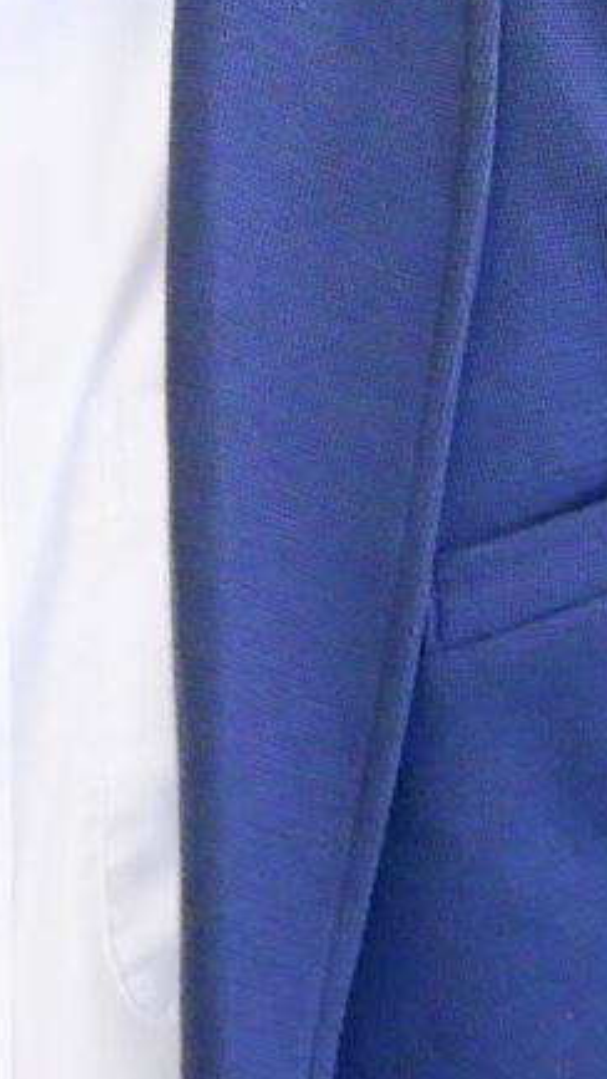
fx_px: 5296
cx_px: 853
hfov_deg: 6.5
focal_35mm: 185
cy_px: -12
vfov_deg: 11.5
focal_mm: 18
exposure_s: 1/60
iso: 1000
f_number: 3.9
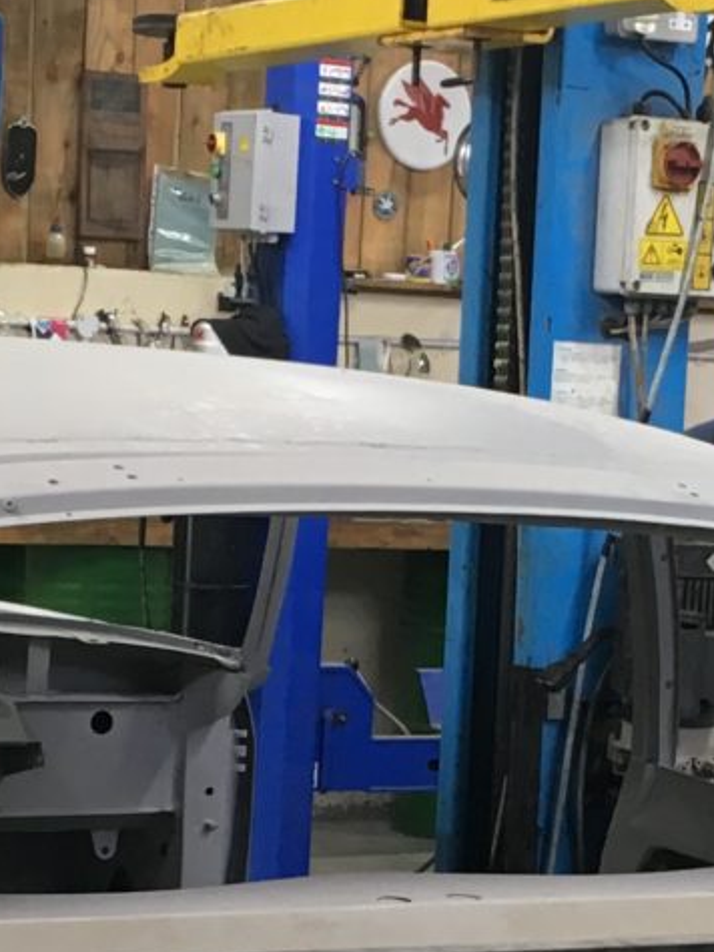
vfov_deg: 15.6
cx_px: 459
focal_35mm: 125
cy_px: 866
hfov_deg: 11.8
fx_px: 3439
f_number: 2.2
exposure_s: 1/33
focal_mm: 4.15
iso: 80
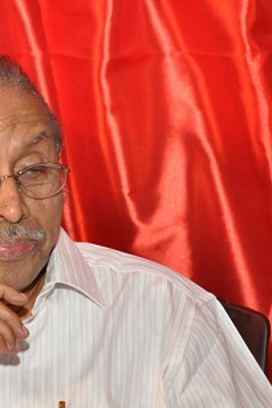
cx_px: 19
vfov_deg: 11.3
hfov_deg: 7.5
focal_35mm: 182
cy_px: 204
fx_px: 2065
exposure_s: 1/60
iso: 800
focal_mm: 80
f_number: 5.6
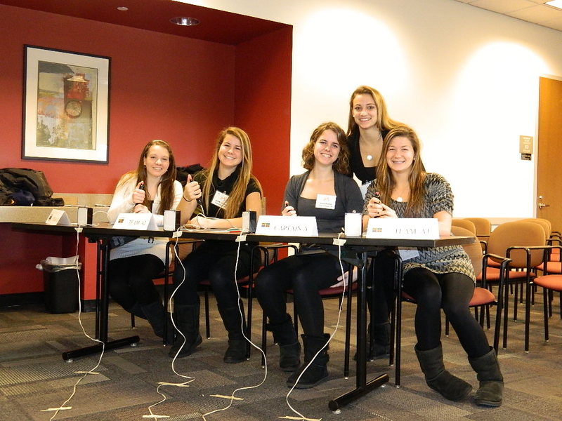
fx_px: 666
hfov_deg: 45.8
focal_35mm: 41
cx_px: 281
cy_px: 210
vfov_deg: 35.1
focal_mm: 7.3
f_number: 3.5
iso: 400
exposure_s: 1/10
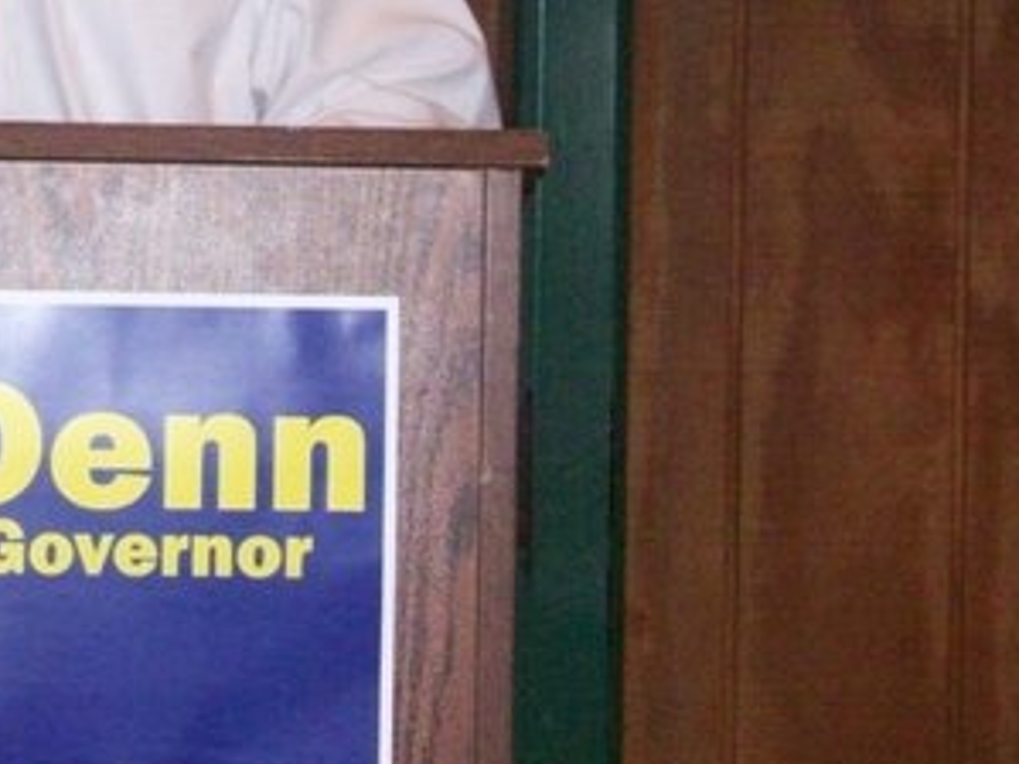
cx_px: 78
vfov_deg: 10.3
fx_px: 4178
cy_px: -181
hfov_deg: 13.8
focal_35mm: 142
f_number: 3.6
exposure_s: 1/70.6
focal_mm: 8.8
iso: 320
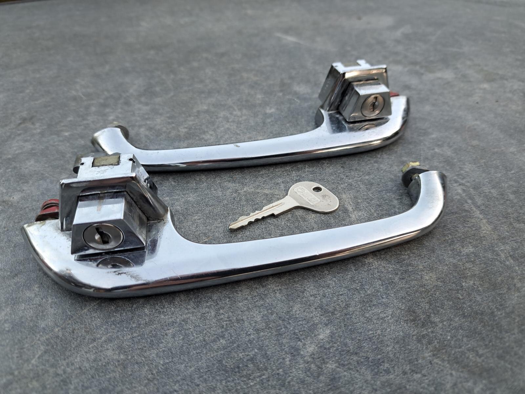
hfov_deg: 71.6
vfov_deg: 56.8
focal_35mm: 24
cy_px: 197
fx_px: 364
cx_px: 262
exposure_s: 1/50
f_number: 1.8
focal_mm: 5.23
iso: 50
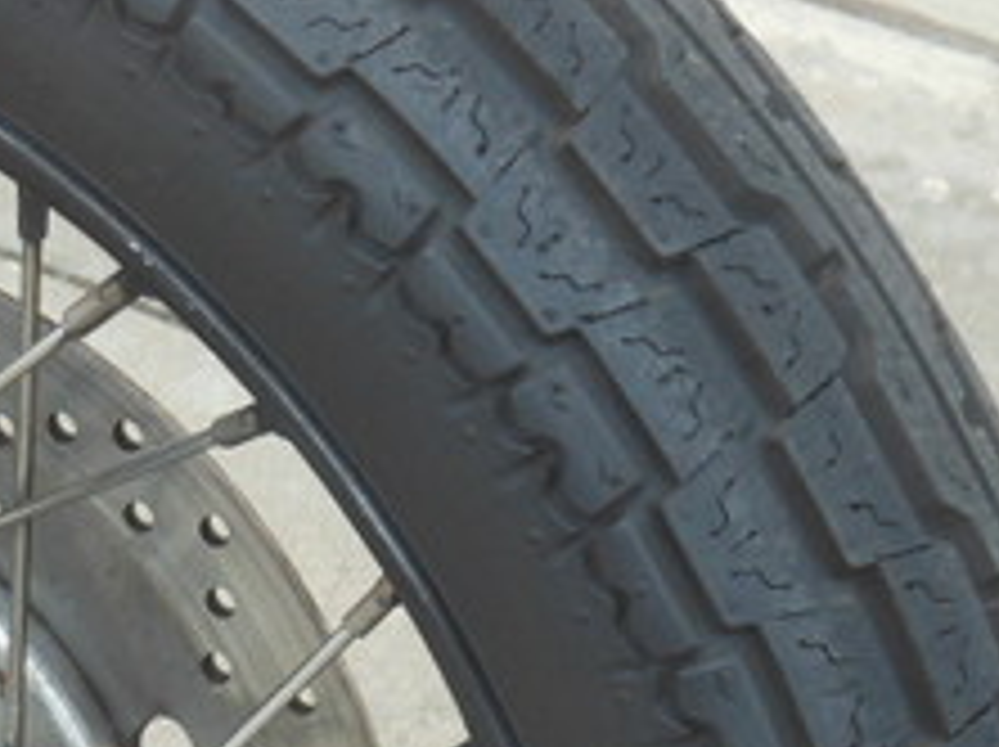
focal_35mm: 155
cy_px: 760
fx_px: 4468
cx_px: -418
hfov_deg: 12.2
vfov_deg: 9.5
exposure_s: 1/200
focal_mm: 7.7
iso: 80
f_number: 3.8
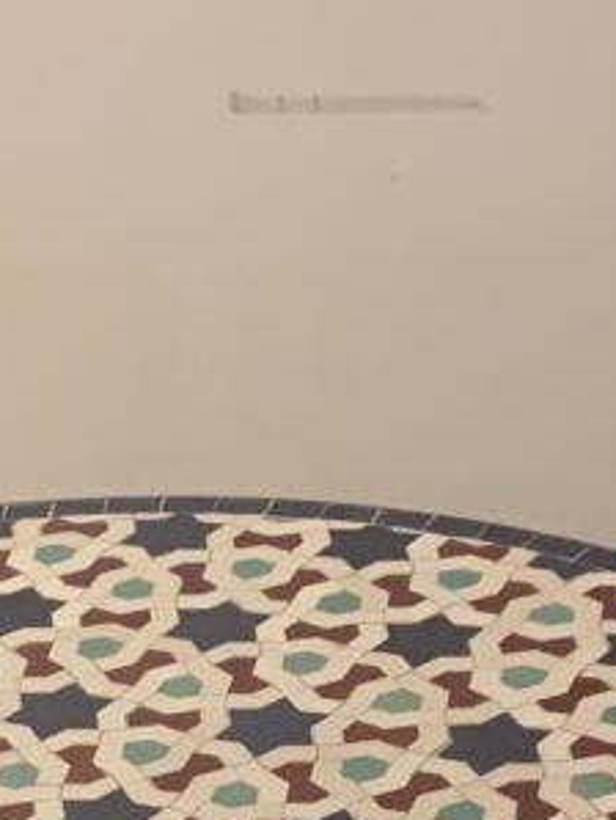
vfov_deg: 13.5
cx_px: -6
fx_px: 3175
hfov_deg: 11.0
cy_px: 1365
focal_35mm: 134
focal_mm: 4.25
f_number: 1.8
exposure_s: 1/60
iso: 320
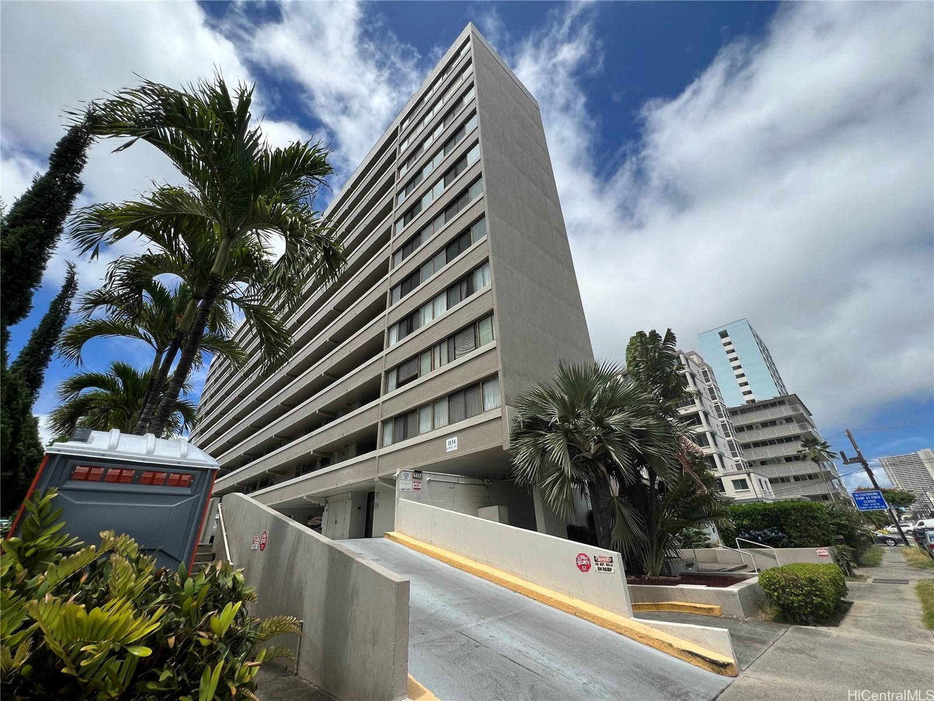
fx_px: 351
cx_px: 467
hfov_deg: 106.2
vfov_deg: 89.9
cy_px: 350
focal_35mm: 13
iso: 32
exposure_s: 1/1815
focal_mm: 1.57
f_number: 1.8
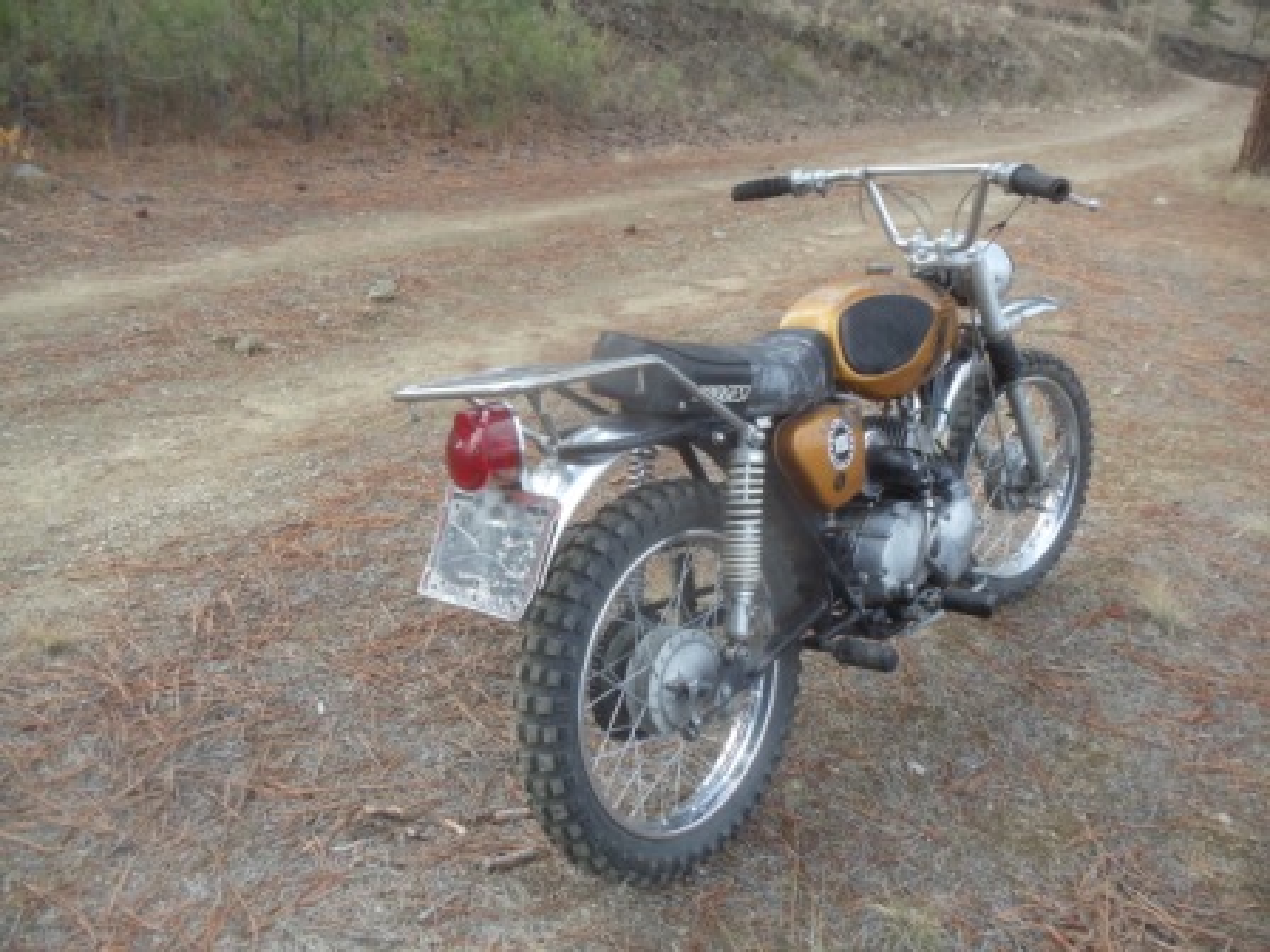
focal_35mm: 44
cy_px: 476
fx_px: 1614
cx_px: 635
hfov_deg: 42.9
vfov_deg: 32.9
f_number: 3.5
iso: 100
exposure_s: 1/100
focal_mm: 6
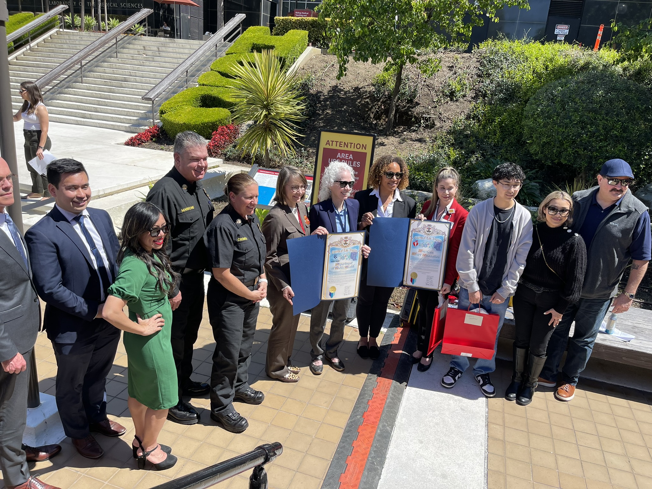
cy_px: 244
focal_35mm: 25
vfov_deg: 54.9
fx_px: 471
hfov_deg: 69.4
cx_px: 326
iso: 32
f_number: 1.6
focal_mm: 5.1
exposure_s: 1/1739
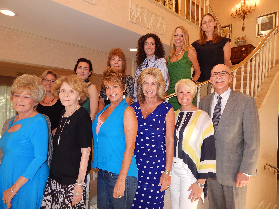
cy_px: 104
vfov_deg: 58.9
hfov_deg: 73.9
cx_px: 140
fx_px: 185
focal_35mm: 23
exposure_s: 1/30
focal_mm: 4
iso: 200
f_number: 3
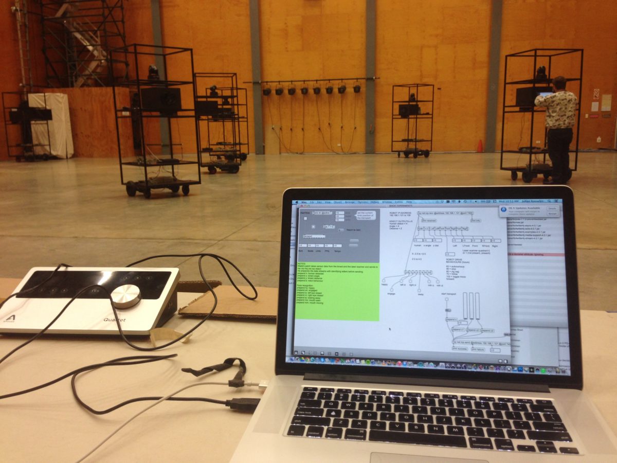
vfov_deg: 42.9
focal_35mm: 33
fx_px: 588
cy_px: 232
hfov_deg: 55.4
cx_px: 308
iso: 80
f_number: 2.4
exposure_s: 1/20
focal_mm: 4.12
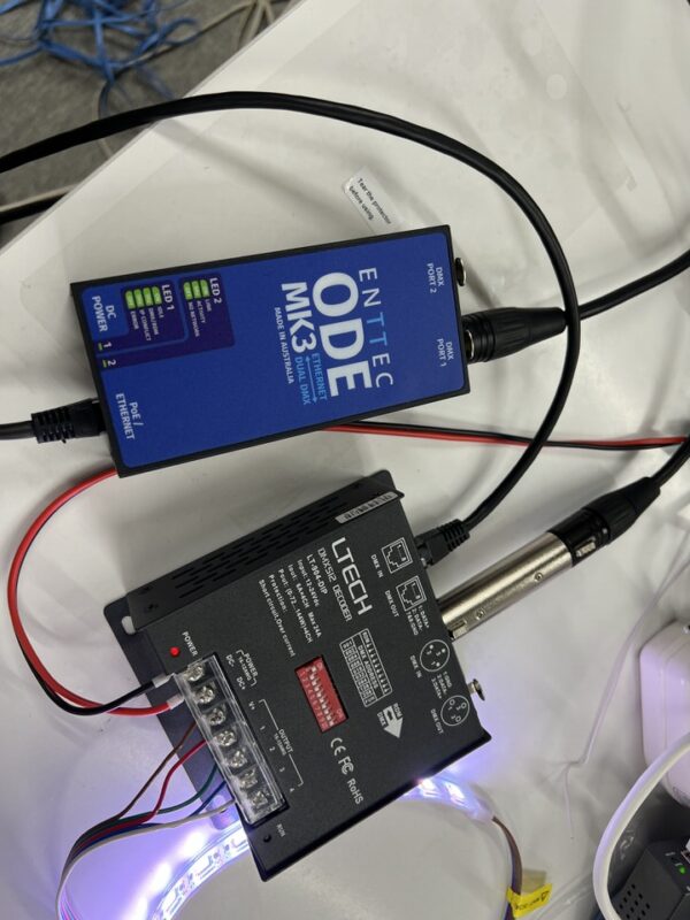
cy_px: 460
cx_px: 345
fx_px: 691
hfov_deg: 53.1
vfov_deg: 67.3
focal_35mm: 26
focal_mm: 5.7
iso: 64
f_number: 1.5
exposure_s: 1/150
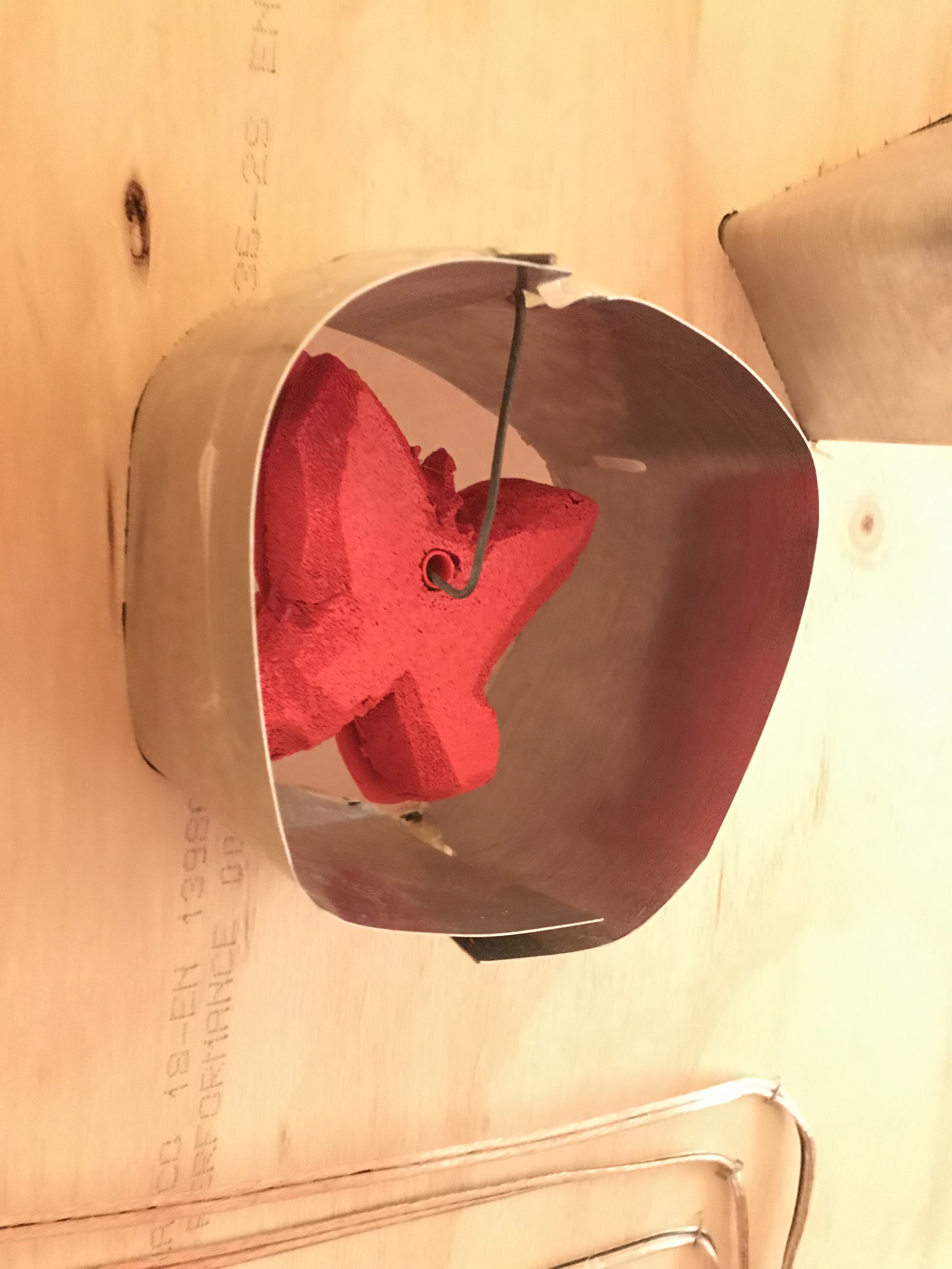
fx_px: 1027
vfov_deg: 63.4
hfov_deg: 49.7
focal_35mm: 28
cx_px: 476
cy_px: 634
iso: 250
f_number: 1.8
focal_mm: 4
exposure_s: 1/4
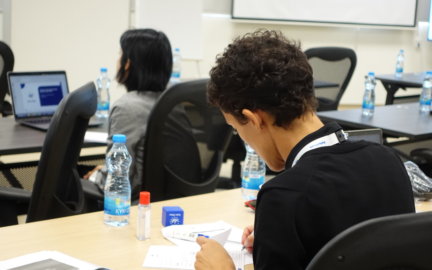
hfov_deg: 28.6
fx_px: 848
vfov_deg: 18.1
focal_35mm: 72
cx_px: 217
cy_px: 139
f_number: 2.8
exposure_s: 1/80
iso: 800
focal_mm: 25.7
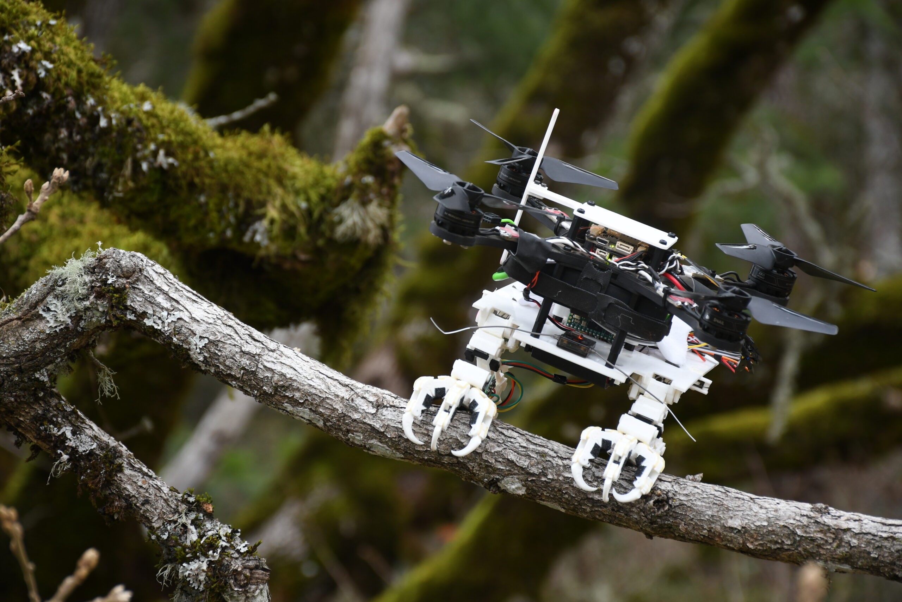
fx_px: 3946
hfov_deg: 13.0
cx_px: 451
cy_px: 301
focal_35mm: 158
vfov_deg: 8.7
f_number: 7.1
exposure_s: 1/60
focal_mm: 105
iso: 320
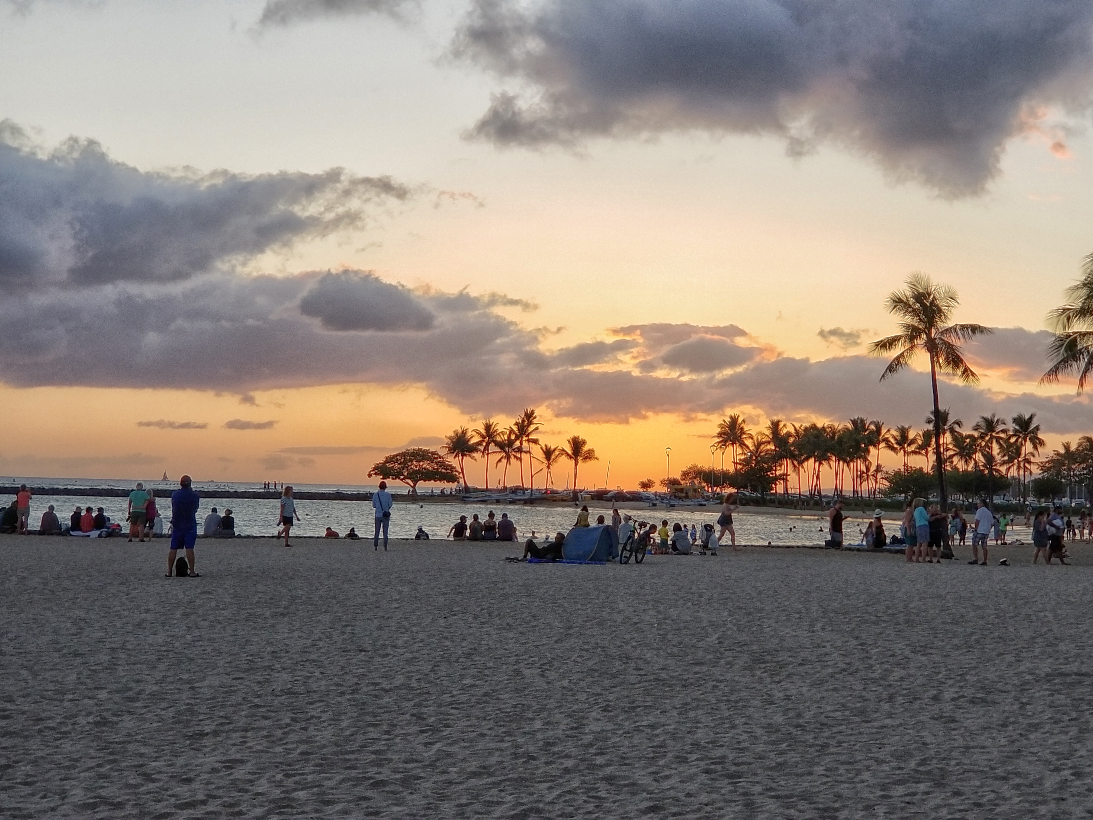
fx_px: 1642
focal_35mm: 52
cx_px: 546
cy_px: 410
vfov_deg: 28.0
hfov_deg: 36.8
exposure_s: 1/120
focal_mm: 6
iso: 32
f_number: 2.4
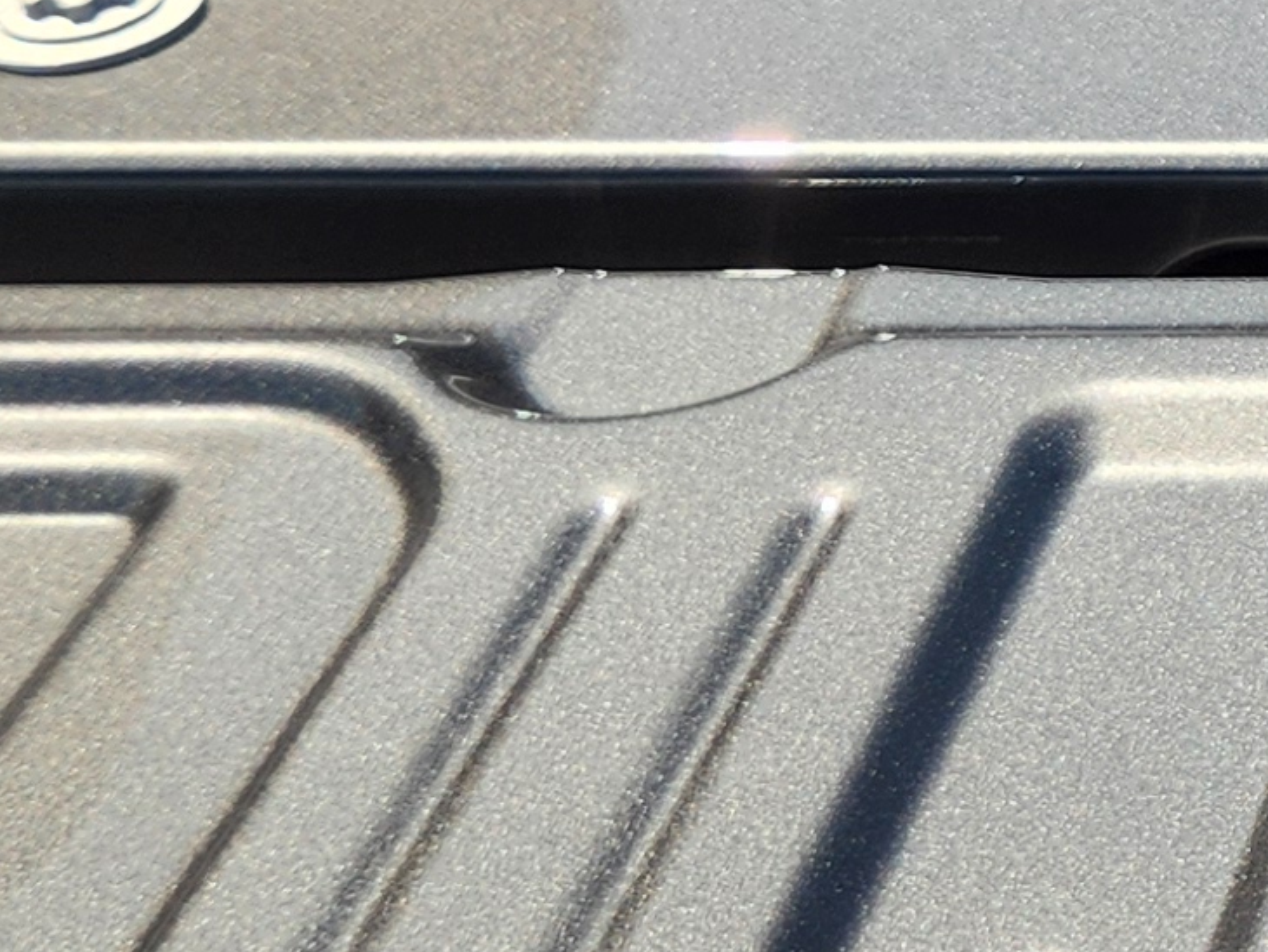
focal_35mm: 126
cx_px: 2460
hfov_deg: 13.6
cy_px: 12
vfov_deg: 11.7
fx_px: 4617
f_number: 1.8
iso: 20
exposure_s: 1/1081
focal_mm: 5.4
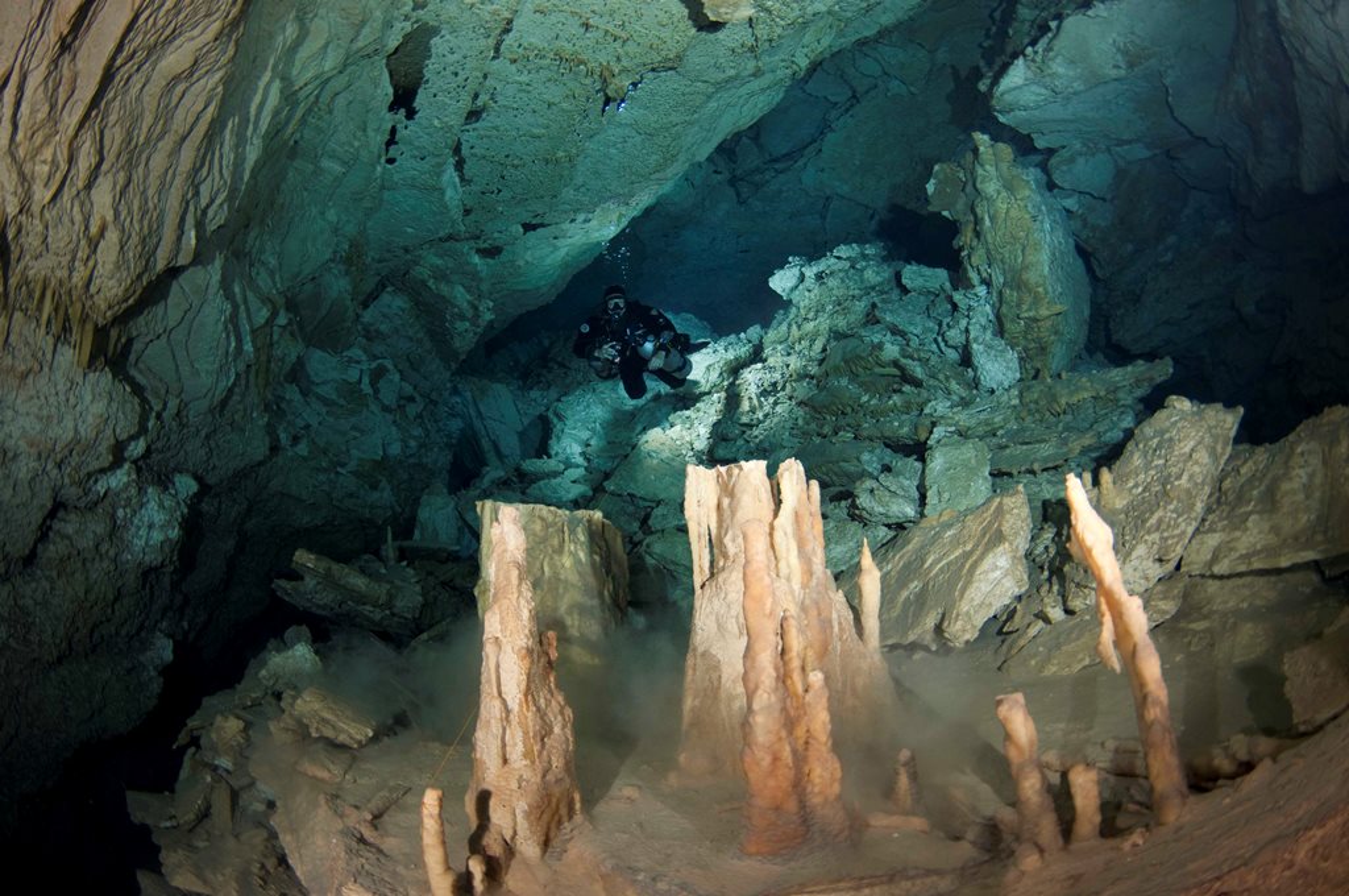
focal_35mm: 15
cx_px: 674
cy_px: 448
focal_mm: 10
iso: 200
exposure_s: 1/160
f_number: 4
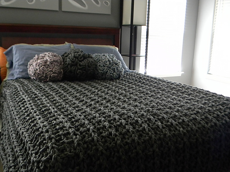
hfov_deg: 51.4
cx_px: 115
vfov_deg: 39.7
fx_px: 239
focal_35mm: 36
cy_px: 86
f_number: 3.7
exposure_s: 1/32.3
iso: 400
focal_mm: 6.4
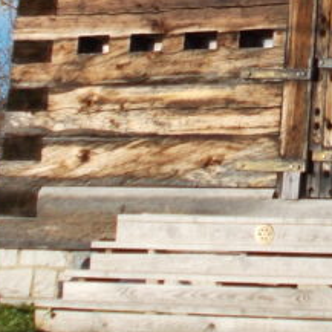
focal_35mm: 163
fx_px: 1769
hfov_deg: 10.5
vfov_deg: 10.4
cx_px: 445
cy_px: -141
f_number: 9.8
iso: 80
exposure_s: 1/100
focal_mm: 6.9
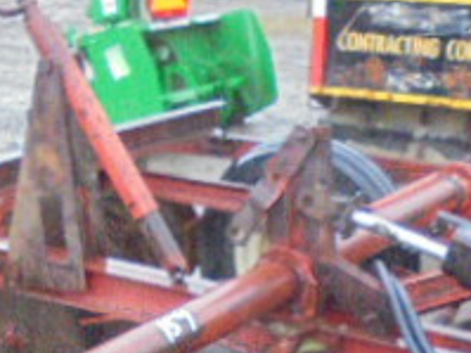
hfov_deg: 21.6
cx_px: 116
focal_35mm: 90
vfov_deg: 15.1
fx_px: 1224
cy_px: 545
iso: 800
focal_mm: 4.6
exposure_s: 1/100
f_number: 3.5
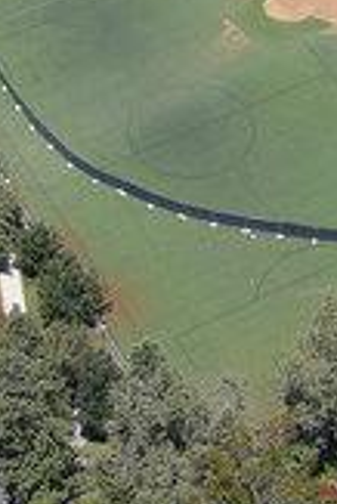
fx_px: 2550
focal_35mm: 182
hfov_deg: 7.6
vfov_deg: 10.3
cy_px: -524
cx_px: 220
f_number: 2.8
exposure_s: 1/1250
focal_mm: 10.57
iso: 100
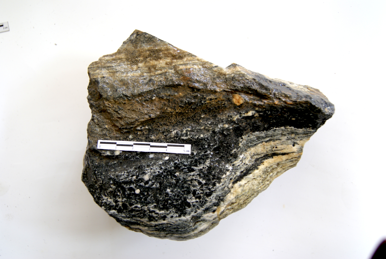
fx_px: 419
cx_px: 193
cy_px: 130
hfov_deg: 49.5
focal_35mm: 39
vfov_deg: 34.3
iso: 400
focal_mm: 26
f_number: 4
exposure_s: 1/15
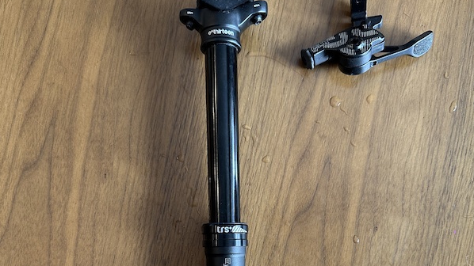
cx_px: 237
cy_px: 264
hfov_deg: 56.6
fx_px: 440
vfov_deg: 31.3
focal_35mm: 35
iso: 160
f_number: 1.78
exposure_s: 1/60
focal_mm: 6.86
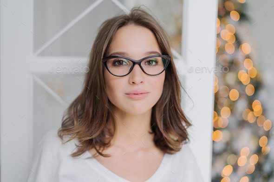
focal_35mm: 50
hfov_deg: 39.6
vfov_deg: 27.0
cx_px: 137
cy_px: 91
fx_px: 380
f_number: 1.4
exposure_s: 1/160
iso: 400
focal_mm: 50
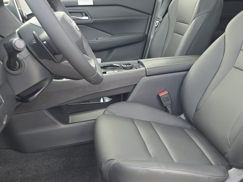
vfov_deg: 46.3
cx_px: 141
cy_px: 116
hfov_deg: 59.7
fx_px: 211
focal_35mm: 30
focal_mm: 6.3
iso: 100
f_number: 1.7
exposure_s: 1/180
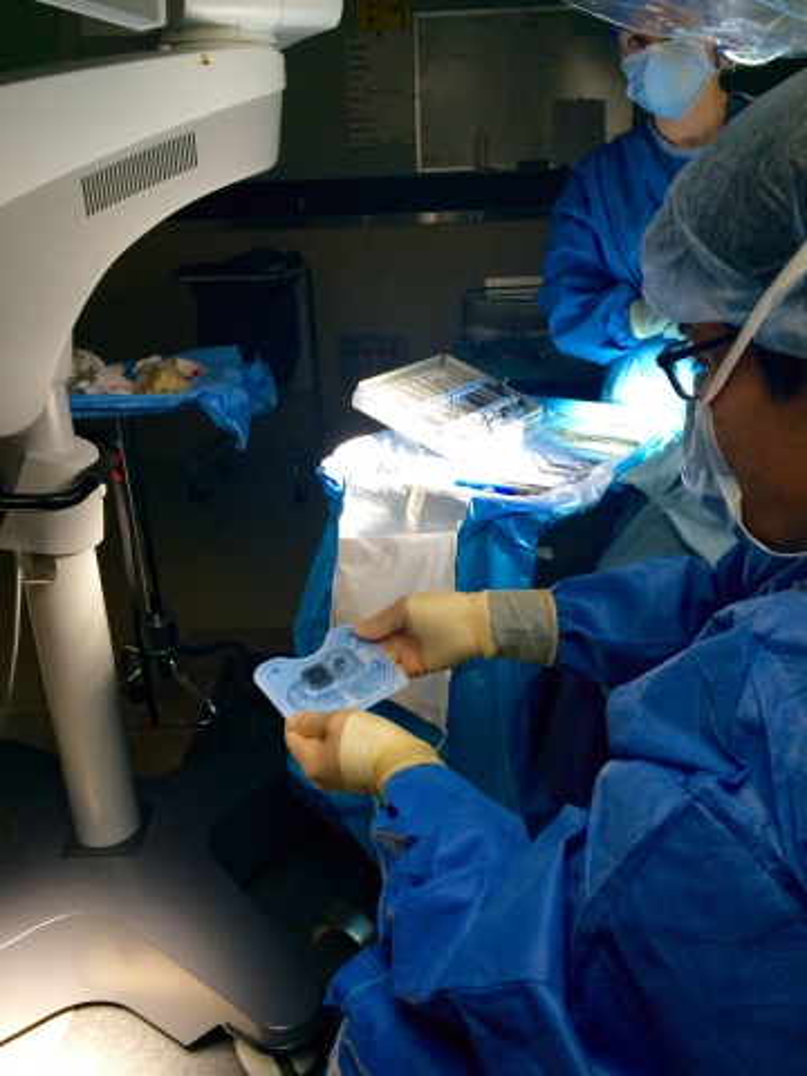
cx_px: 404
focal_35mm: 29
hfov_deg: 48.2
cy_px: 538
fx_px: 901
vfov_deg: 61.7
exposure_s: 1/30
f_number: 2.2
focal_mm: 4.15
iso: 40
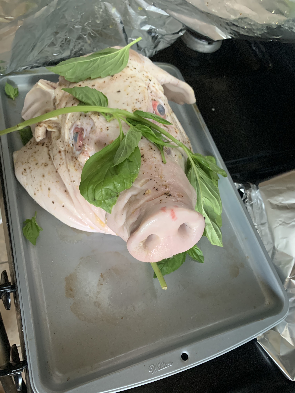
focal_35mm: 26
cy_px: 196
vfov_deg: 67.3
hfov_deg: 53.1
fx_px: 295
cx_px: 148
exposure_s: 1/46
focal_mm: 4.25
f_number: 1.8
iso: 400
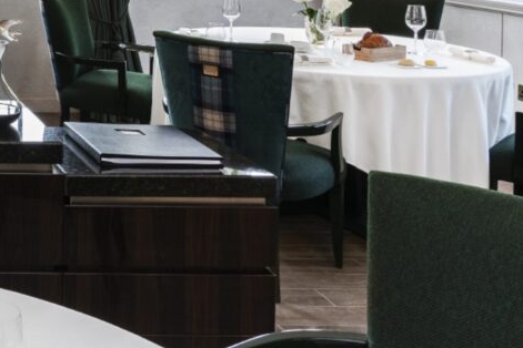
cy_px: -96
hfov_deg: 26.3
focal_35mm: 62
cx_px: -199
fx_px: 901
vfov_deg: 20.2
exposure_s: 1/8
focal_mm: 19
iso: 100
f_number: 13
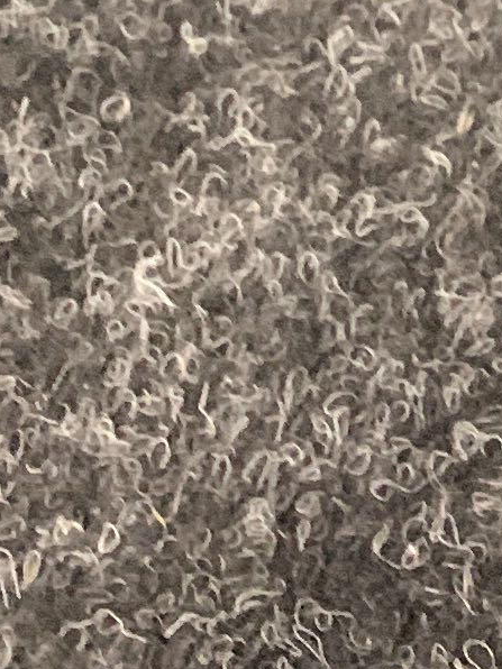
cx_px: 1101
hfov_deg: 7.9
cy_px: -1124
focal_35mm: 176
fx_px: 3403
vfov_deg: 9.5
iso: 400
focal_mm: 4.25
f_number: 1.8
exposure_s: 1/30
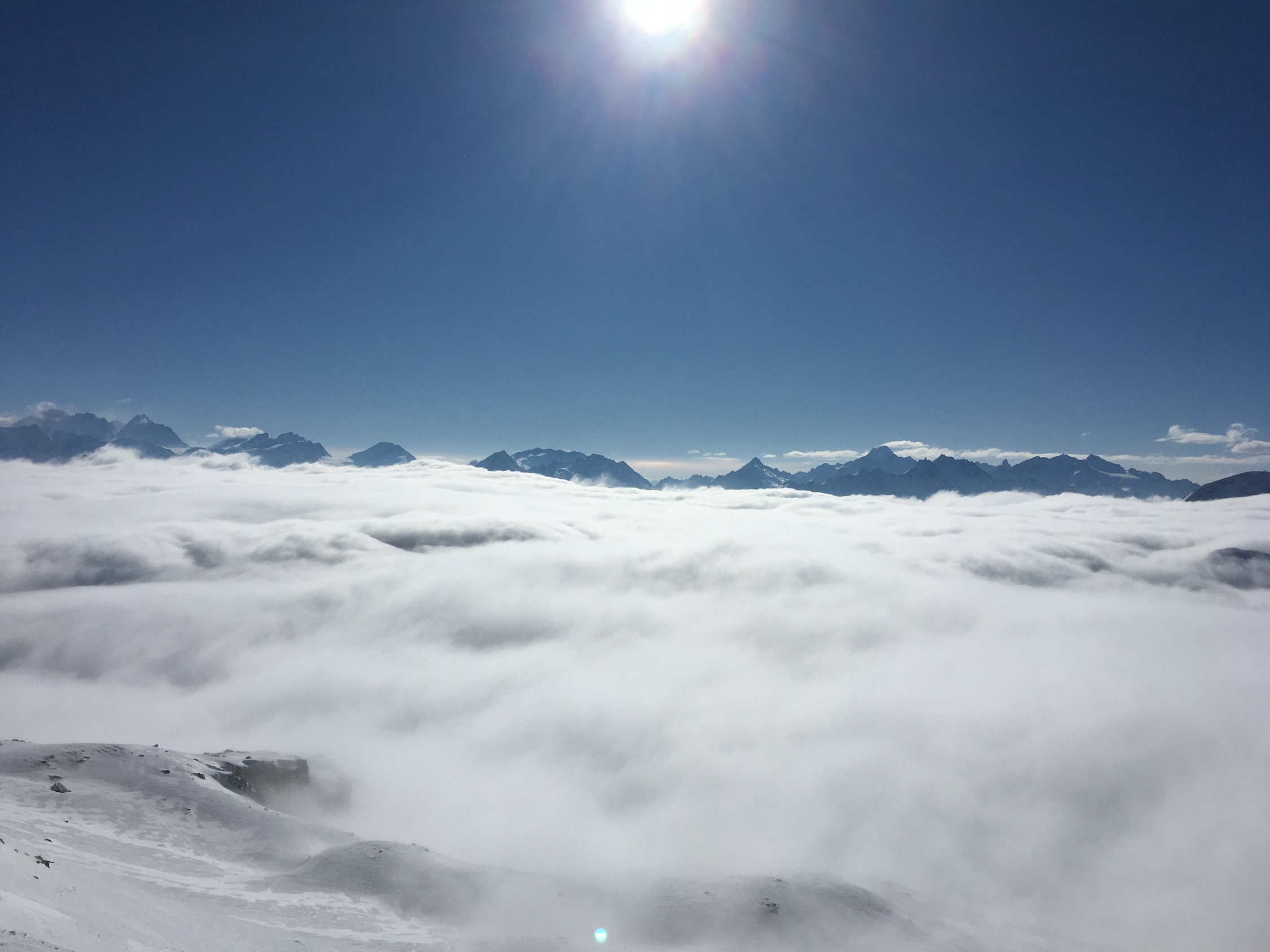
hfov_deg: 61.7
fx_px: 1064
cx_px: 635
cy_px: 476
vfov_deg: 48.2
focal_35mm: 29
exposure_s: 1/15385
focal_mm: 4.15
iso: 25
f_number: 2.2
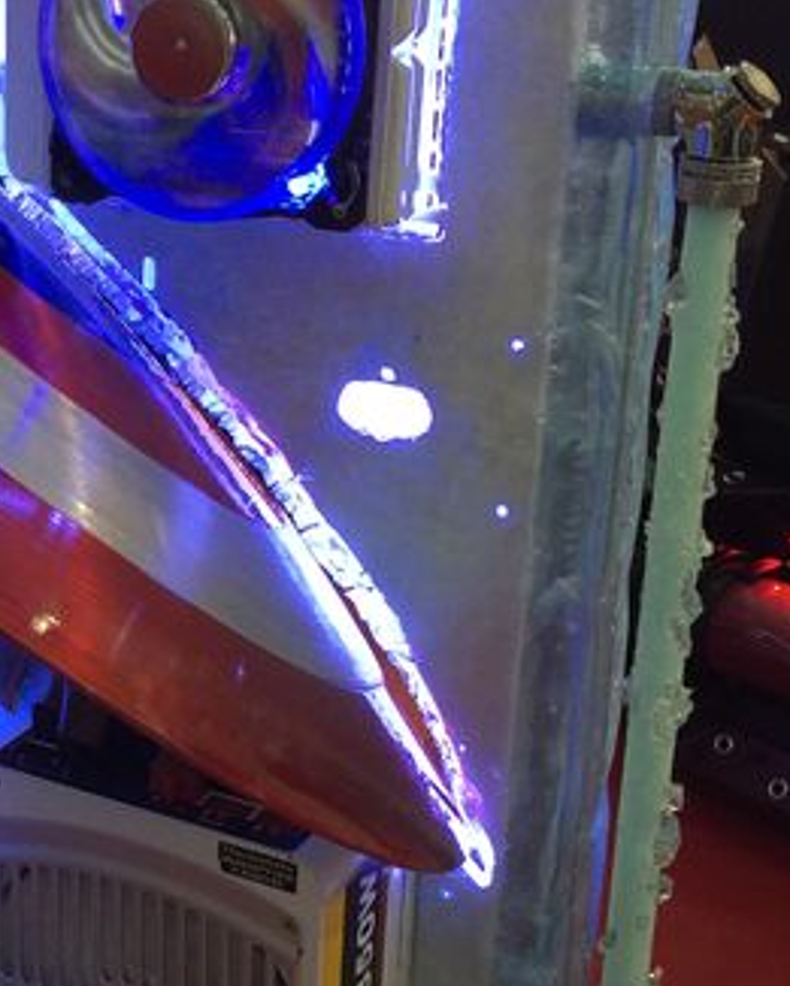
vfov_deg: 26.1
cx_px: -85
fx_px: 2133
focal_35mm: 73
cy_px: 514
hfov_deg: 20.0
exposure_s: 1/30
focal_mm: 4.15
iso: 50
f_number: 2.2
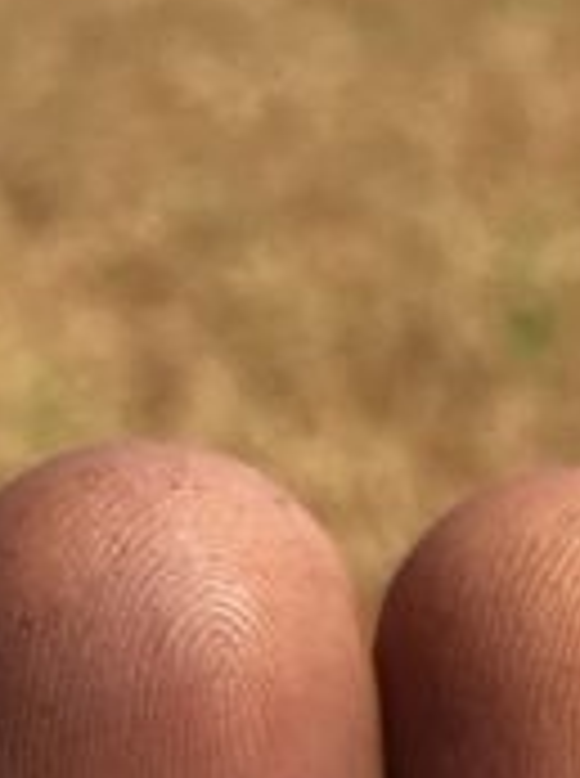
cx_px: 778
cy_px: 1943
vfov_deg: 9.9
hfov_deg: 8.5
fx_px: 3857
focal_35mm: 172
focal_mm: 4.15
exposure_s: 1/2404
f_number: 2.2
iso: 25
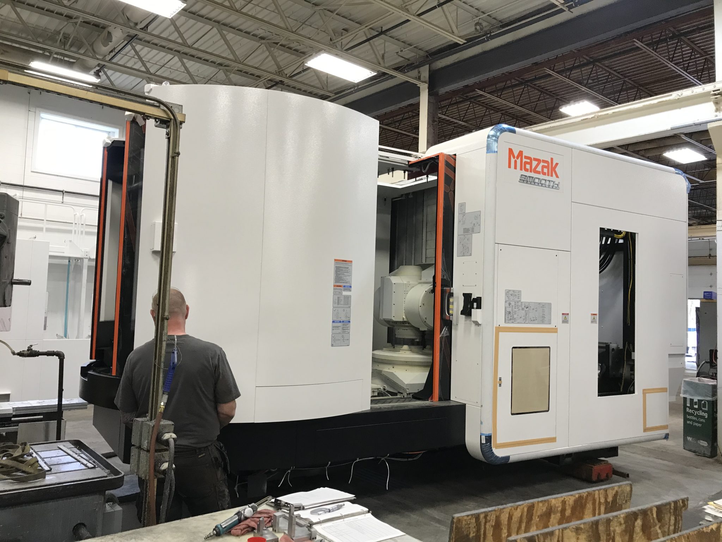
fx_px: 584
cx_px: 361
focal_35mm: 28
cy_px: 271
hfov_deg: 63.4
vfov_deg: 49.7
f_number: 1.8
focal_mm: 3.99
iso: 25
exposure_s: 1/30
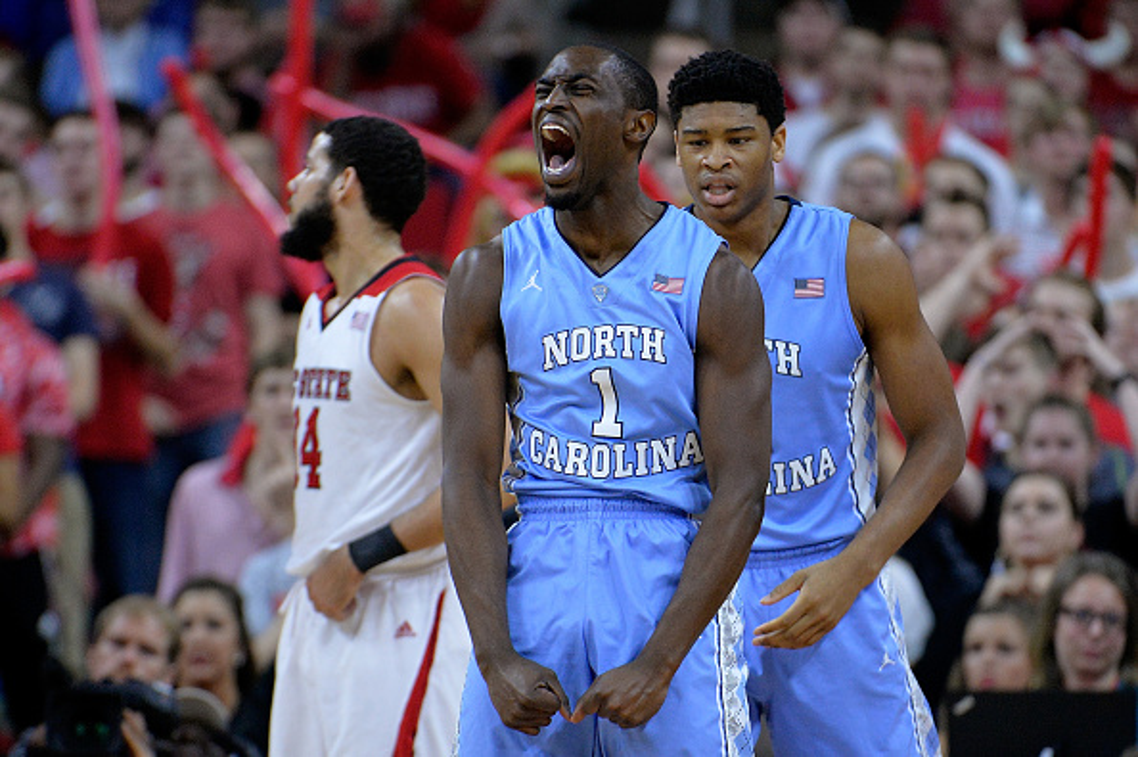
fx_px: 11370
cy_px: 378
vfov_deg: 3.8
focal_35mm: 360
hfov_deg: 5.7
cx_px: 569
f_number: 4
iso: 4000
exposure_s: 1/1000
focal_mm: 360
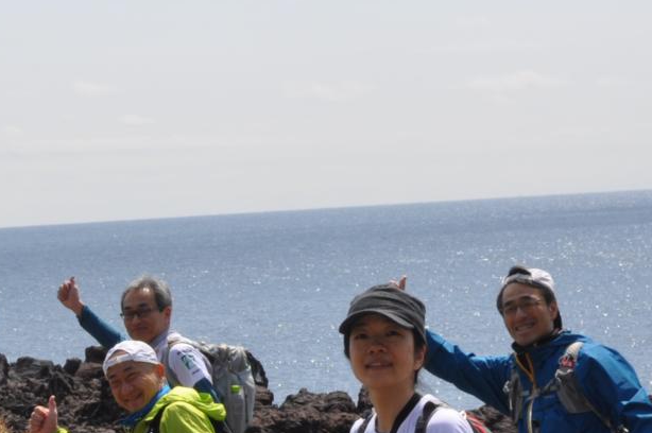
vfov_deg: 11.1
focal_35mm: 122
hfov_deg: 16.3
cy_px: 418
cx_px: -62
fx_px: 2207
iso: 200
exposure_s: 1/200
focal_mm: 26
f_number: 14
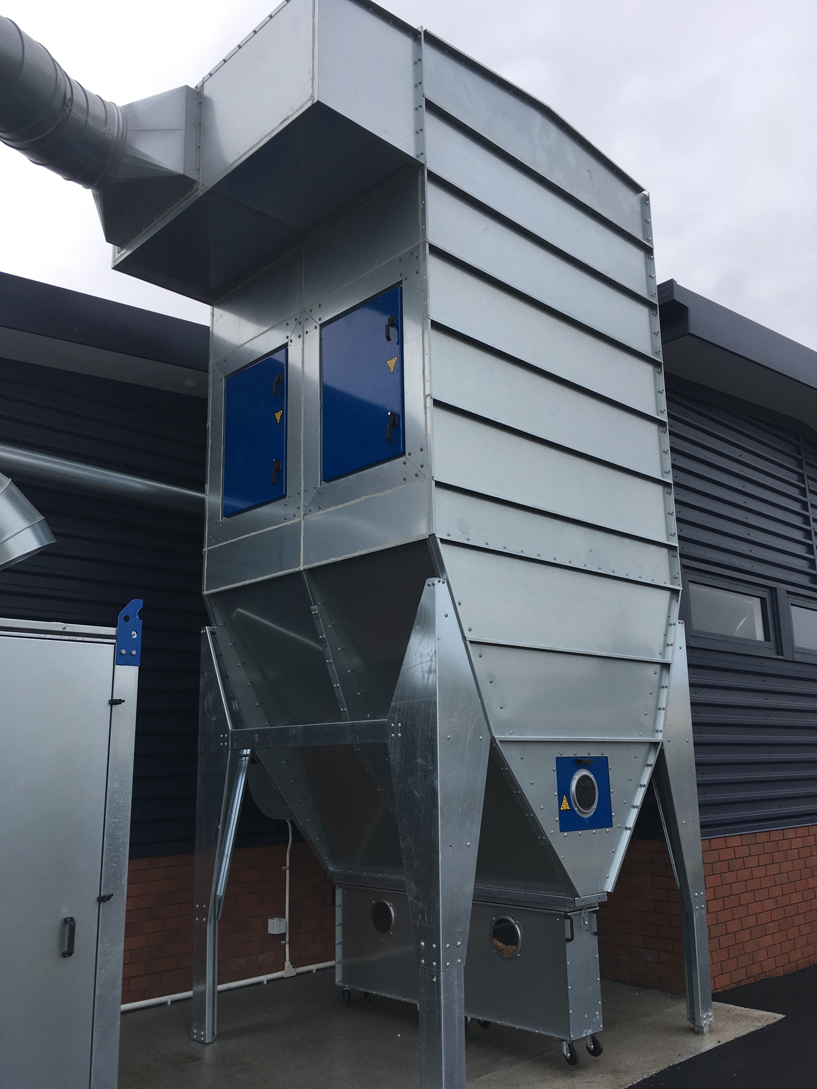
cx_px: 408
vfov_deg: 61.7
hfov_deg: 48.2
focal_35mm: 29
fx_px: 913
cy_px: 544
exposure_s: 1/557
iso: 25
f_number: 2.2
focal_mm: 4.15
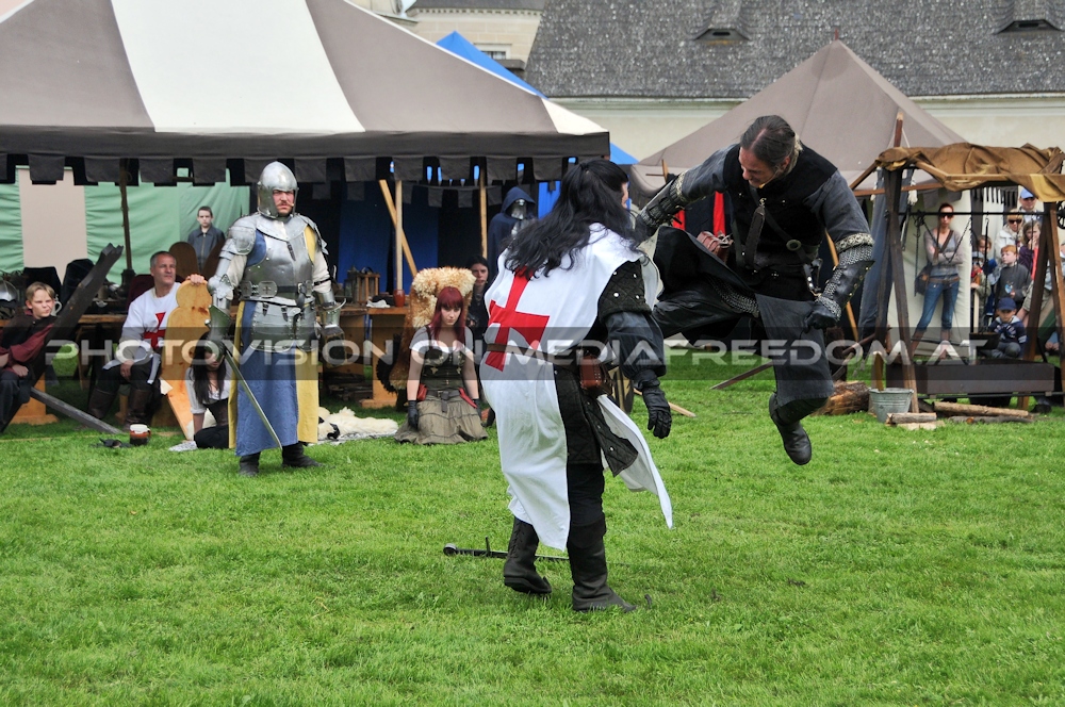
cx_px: 532
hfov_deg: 31.9
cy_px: 354
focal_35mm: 63
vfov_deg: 21.5
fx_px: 1861
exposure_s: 1/2000
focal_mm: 42
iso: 450
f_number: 4.5
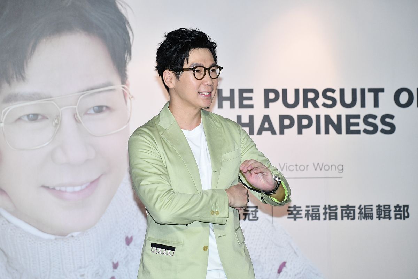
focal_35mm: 135
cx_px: 209
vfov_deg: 10.2
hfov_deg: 15.2
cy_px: 140
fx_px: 1567
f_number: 4.5
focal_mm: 135
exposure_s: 1/200
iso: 2000
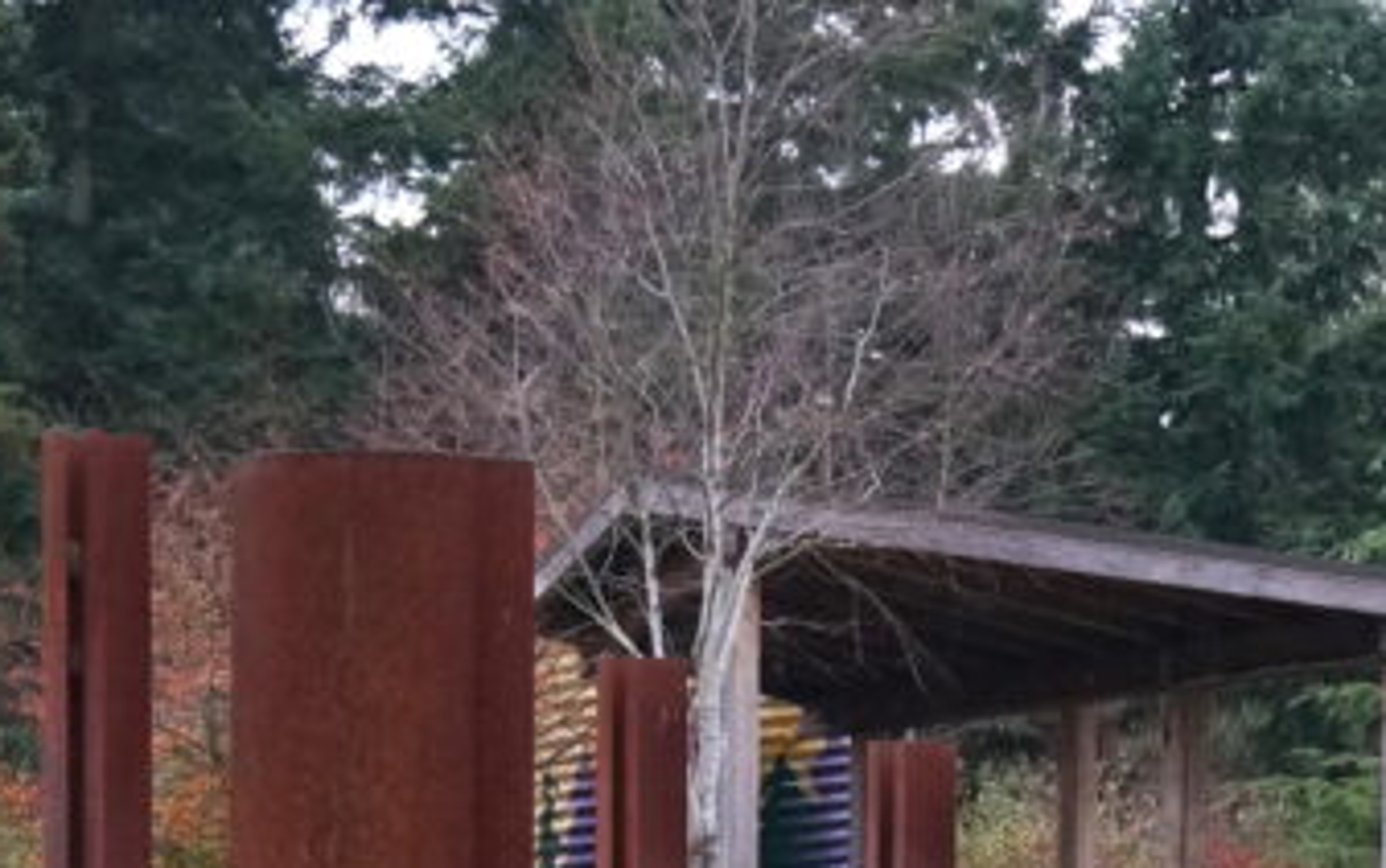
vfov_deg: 9.4
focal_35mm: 139
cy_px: 872
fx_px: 5253
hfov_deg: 15.0
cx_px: 666
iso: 1250
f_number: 5
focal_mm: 30
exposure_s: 1/60
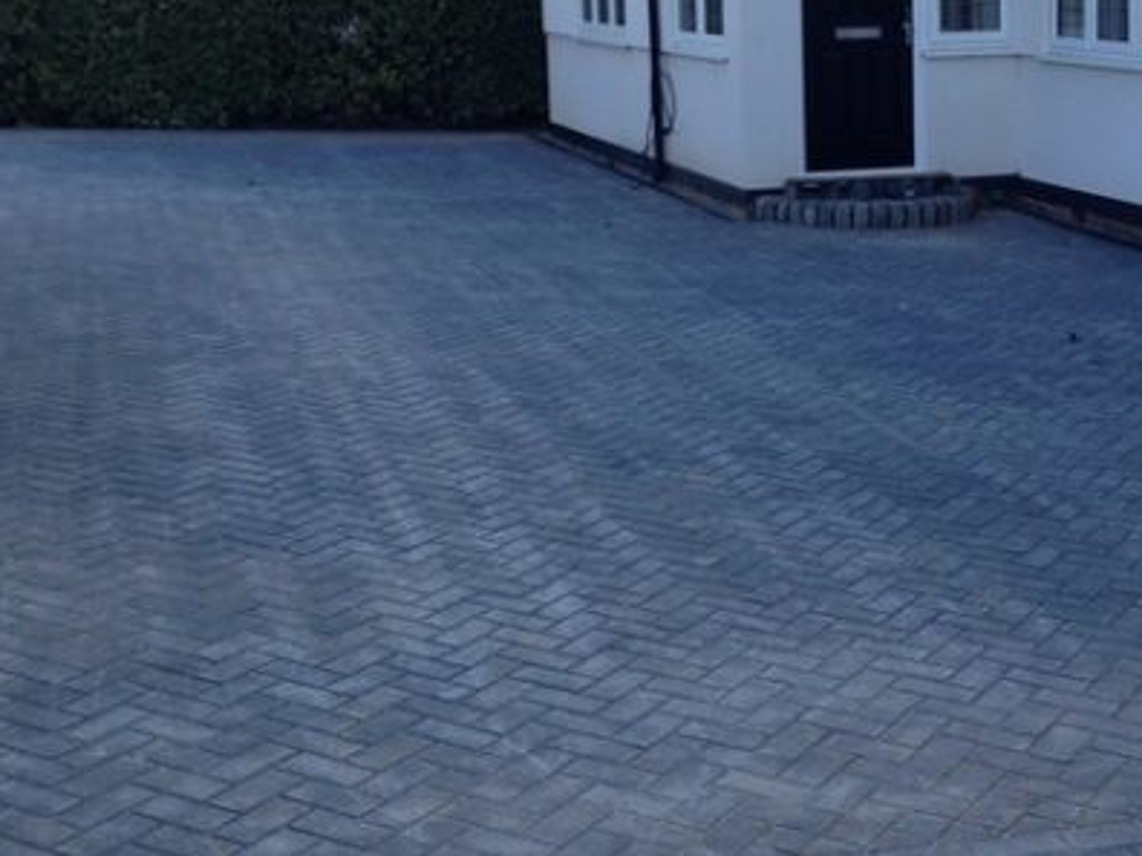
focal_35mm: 64
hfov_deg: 30.2
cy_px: 265
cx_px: 707
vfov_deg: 22.8
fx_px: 2111
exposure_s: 1/341
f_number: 2.4
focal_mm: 4.12
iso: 50
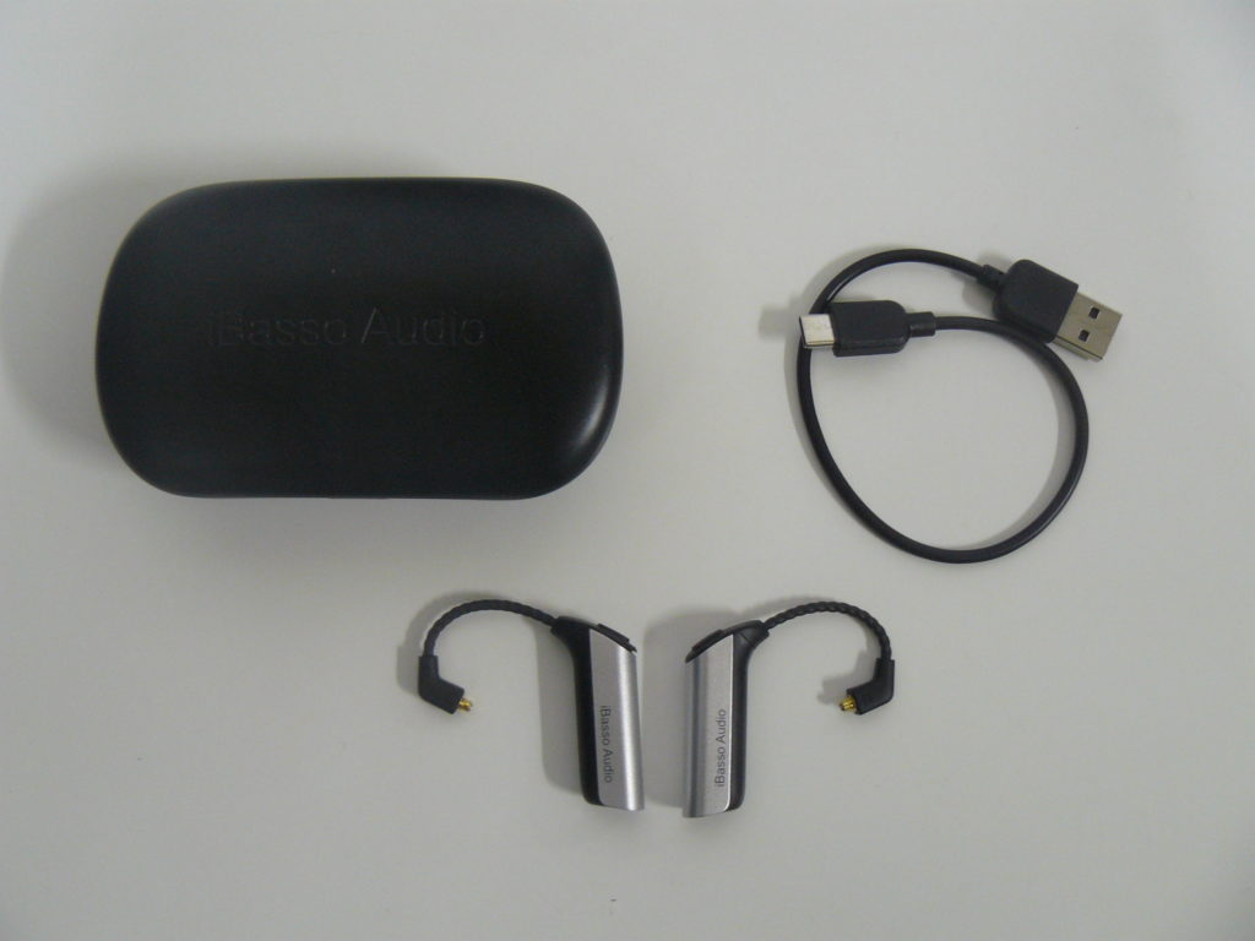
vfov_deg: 39.7
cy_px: 470
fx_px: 1305
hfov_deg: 51.4
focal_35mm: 36
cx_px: 628
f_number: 2.8
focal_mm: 6
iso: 200
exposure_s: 1/15
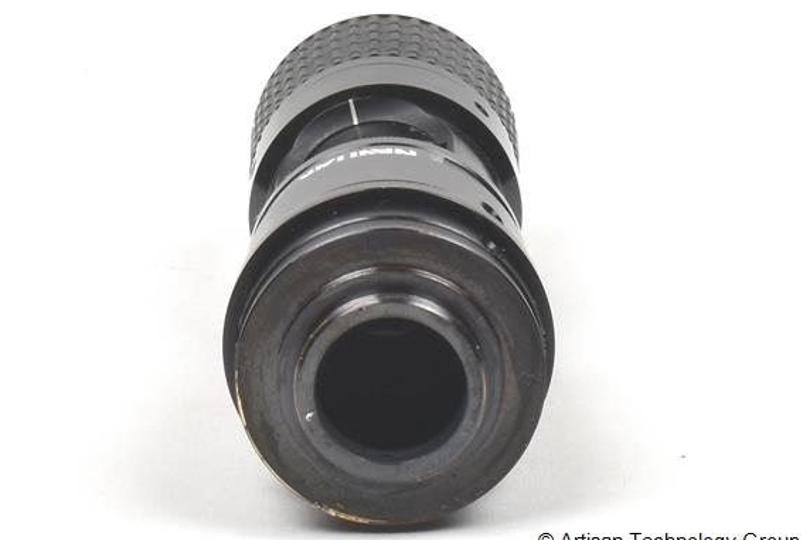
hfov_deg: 23.5
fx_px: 1946
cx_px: 388
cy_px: 272
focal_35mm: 87
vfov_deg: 15.8
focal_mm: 55
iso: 250
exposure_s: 1/200
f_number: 16
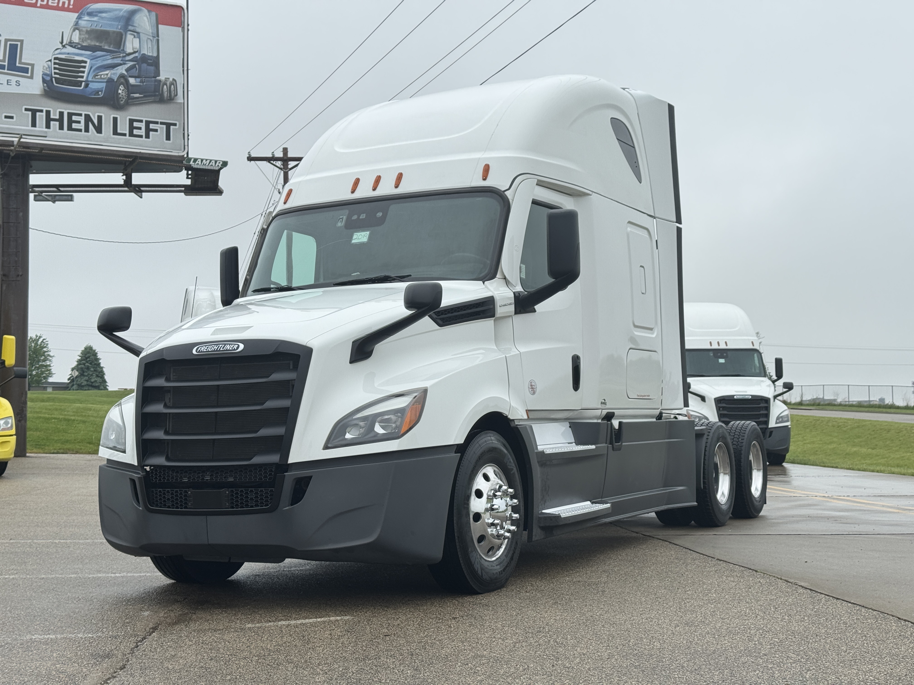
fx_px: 1267
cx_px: 457
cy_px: 342
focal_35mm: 48
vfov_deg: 30.3
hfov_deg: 39.7
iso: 64
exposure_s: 1/700
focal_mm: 6.76
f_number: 1.78
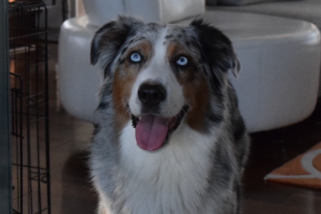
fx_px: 303
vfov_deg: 38.9
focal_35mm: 34
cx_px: 162
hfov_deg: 55.8
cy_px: 108
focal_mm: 22
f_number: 3.8
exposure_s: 1/400
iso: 3200
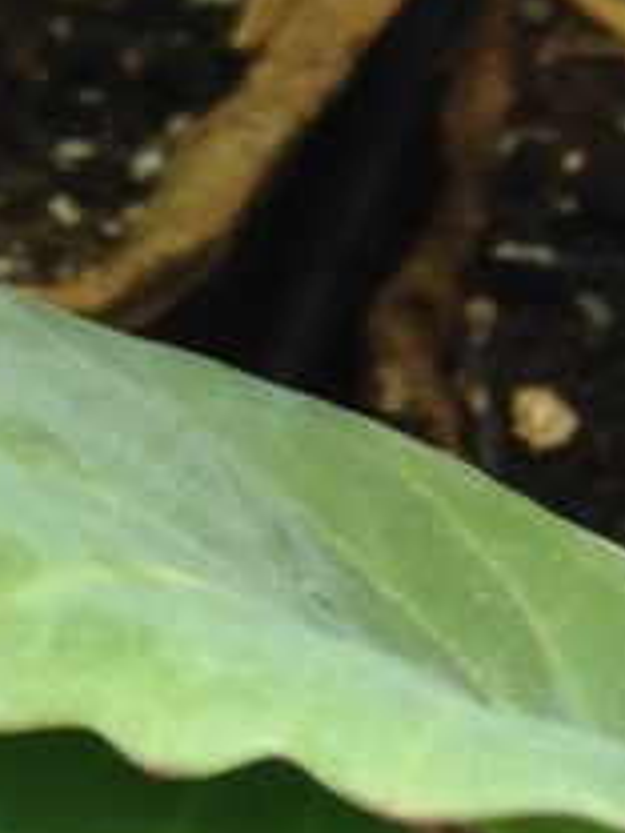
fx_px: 5946
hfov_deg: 5.6
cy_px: -384
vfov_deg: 7.9
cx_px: -1358
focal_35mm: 247
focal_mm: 4.12
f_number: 2.4
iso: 50
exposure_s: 1/463
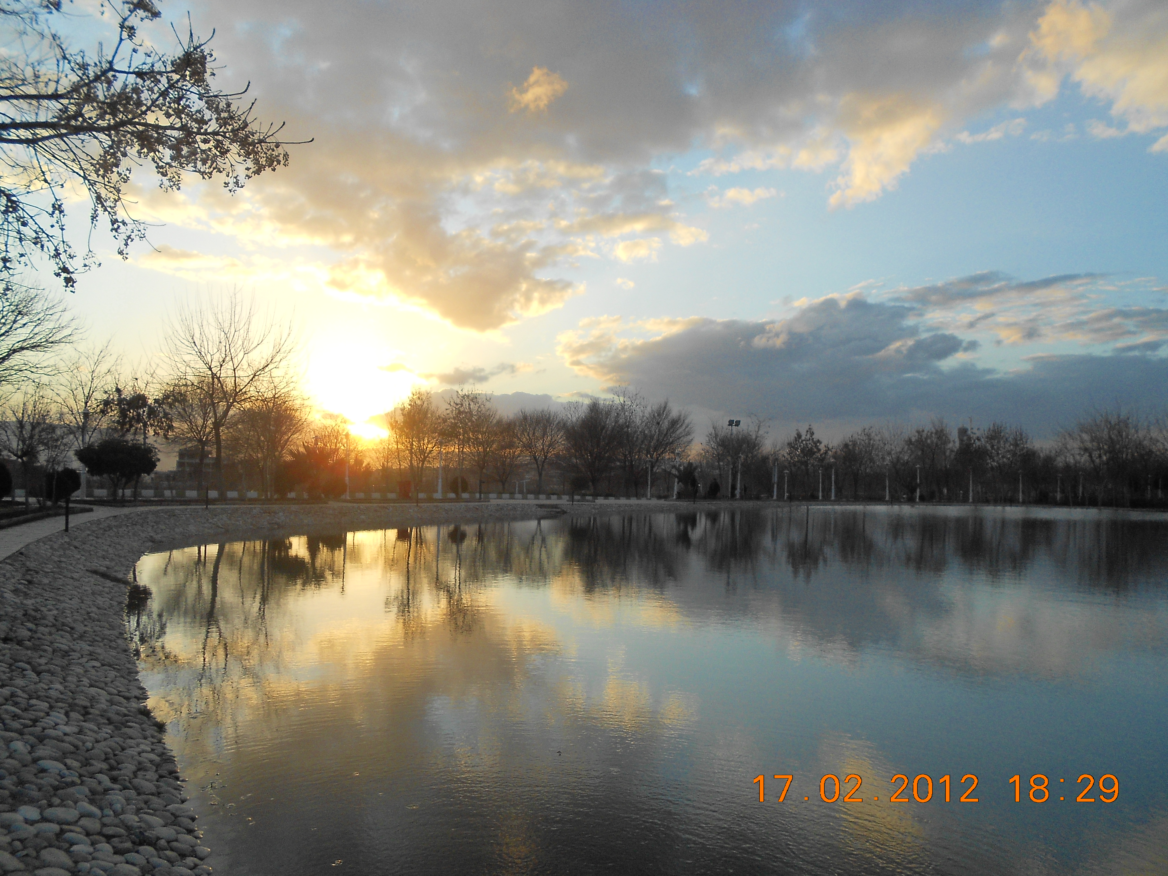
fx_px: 877
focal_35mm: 26
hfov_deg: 67.3
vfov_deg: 53.1
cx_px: 584
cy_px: 438
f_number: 3.2
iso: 80
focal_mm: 4.6
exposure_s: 1/320
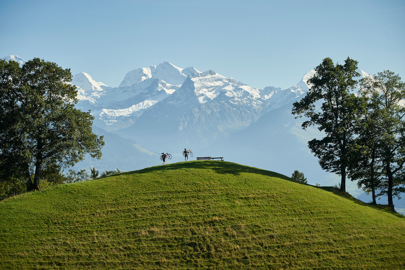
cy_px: 135
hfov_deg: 17.1
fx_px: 1349
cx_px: 202
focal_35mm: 120
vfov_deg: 11.4
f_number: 6.3
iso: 250
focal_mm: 120
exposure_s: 1/1000
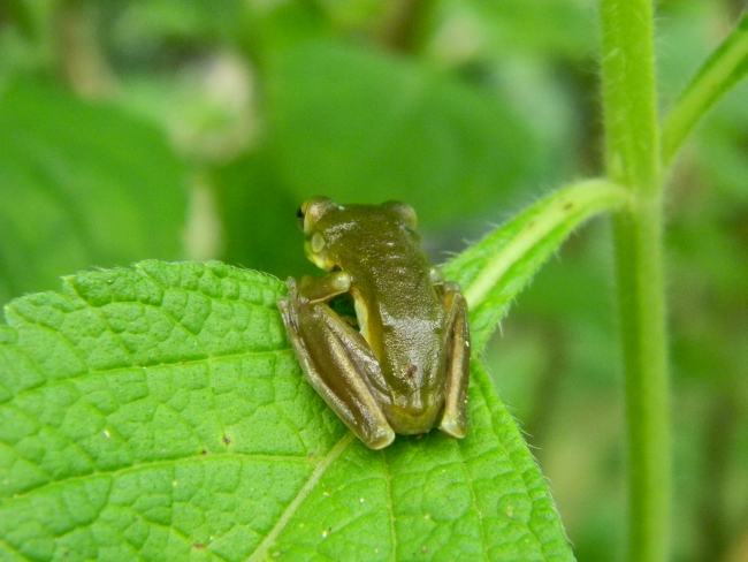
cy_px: 281
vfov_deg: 17.8
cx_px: 374
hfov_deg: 23.5
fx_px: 1794
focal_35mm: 83
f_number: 4.5
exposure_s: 1/49.8
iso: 200
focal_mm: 15.1
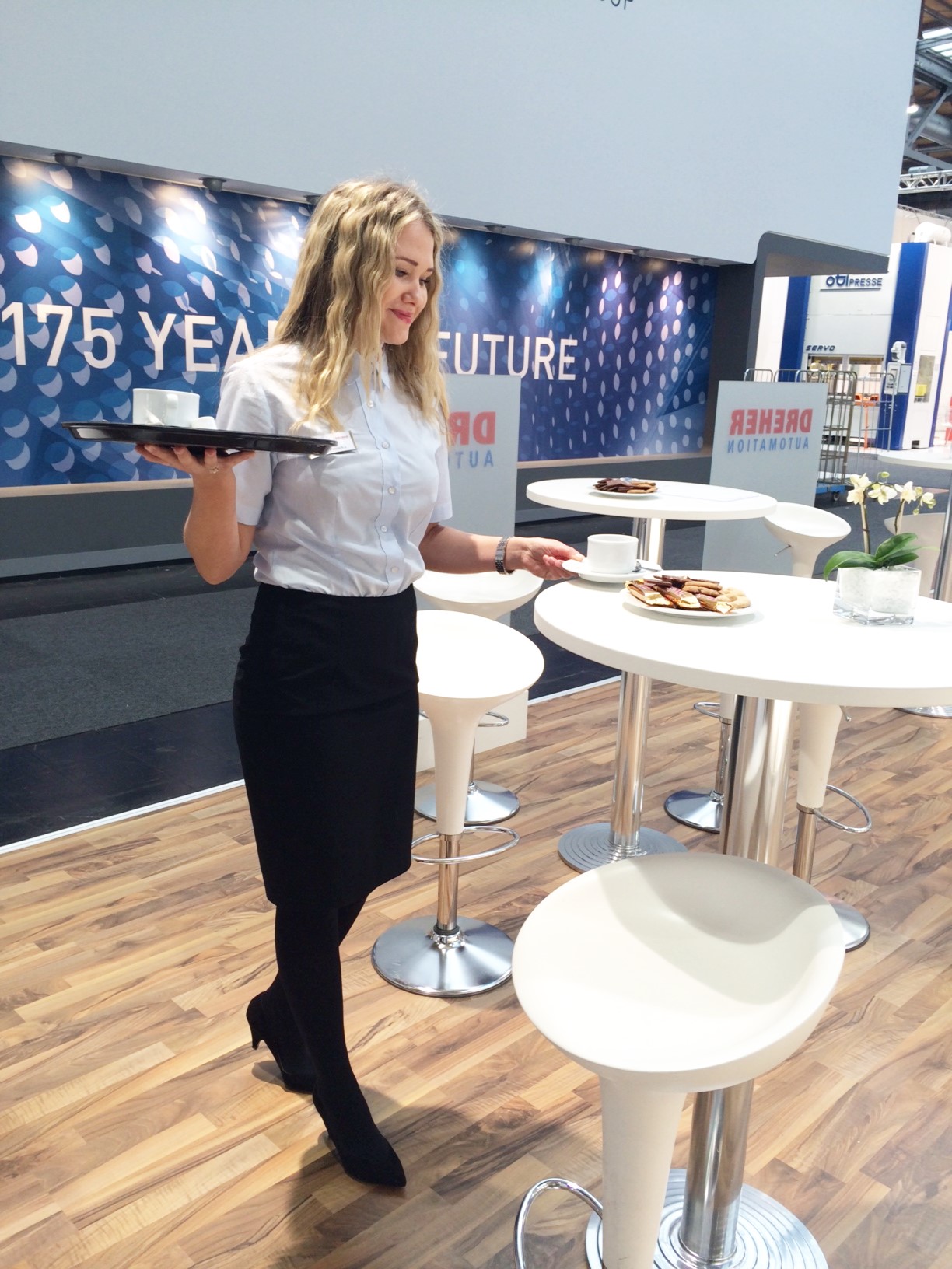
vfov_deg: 60.0
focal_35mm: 30
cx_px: 476
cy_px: 634
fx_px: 1100
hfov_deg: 46.8
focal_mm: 4.12
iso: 40
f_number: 2.2
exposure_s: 1/50
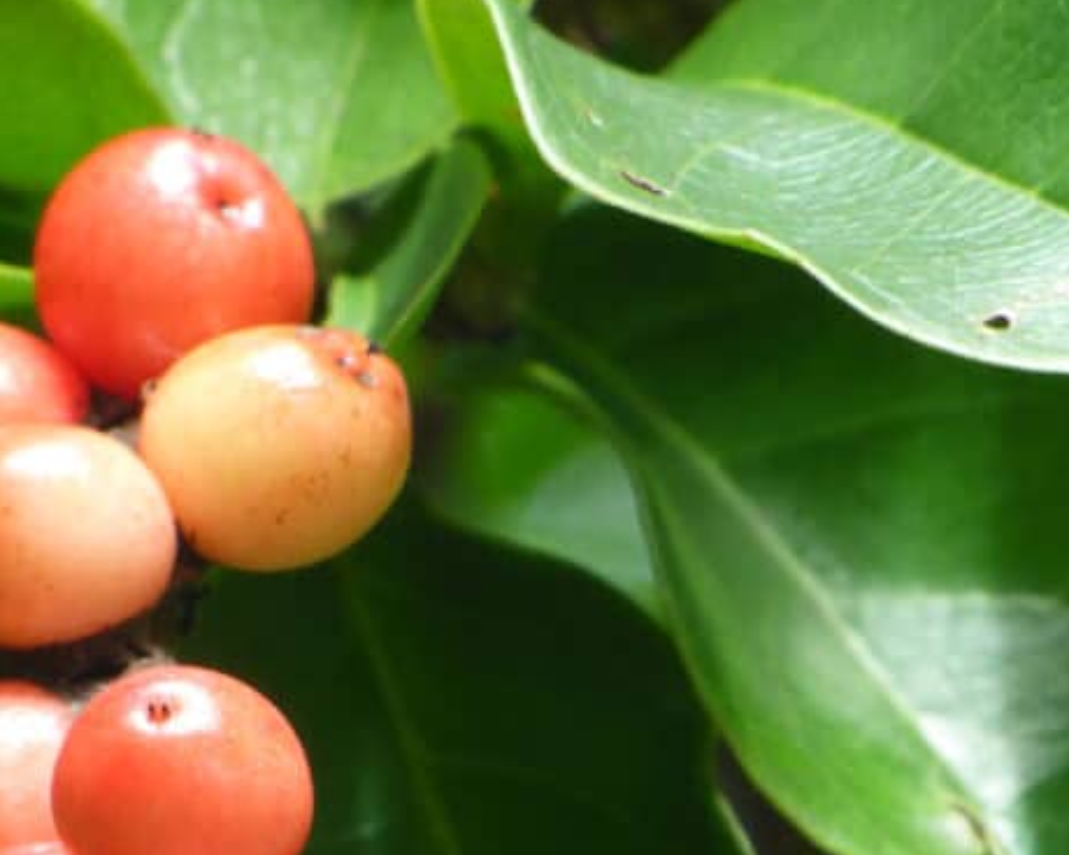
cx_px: 258
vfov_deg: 1.6
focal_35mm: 990
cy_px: 767
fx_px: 31322
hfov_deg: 2.0
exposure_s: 1/80
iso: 200
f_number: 5.6
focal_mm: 81.68
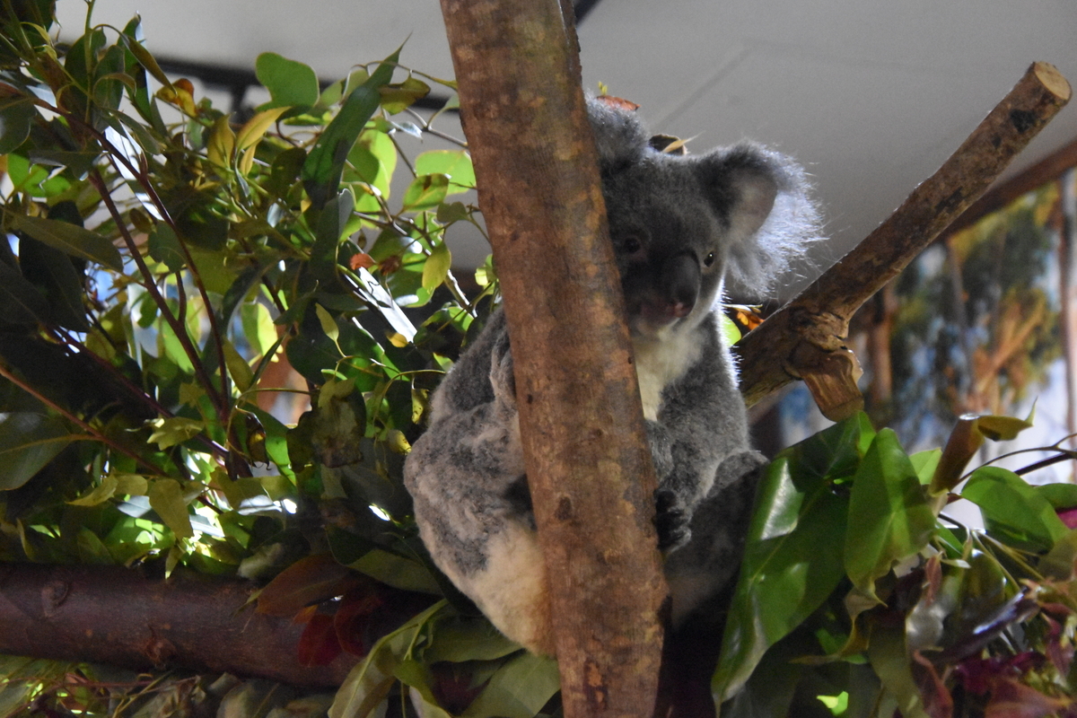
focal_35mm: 87
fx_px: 2603
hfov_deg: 23.4
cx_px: 538
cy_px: 359
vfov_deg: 15.7
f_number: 4.5
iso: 11400
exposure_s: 1/60
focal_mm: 58
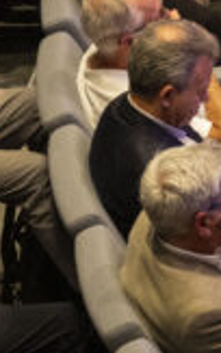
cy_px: -117
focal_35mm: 330
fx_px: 3177
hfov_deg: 3.7
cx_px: 975
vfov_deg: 6.3
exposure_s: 1/30
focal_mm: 44
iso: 1600
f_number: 7.1
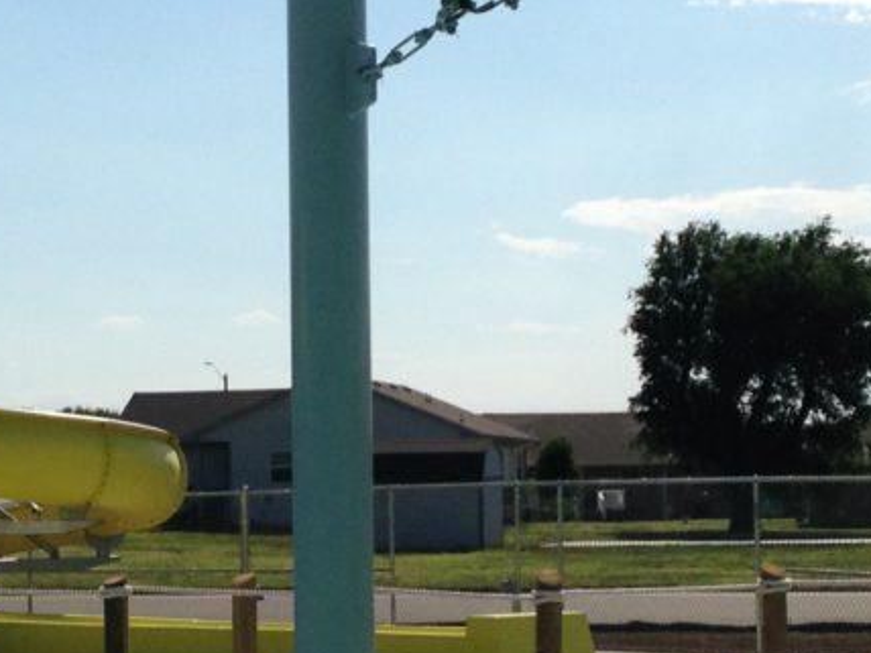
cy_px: 424
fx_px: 3070
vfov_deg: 12.1
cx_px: 345
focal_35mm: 122
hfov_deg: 16.1
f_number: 2.4
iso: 50
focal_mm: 4.12
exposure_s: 1/4926
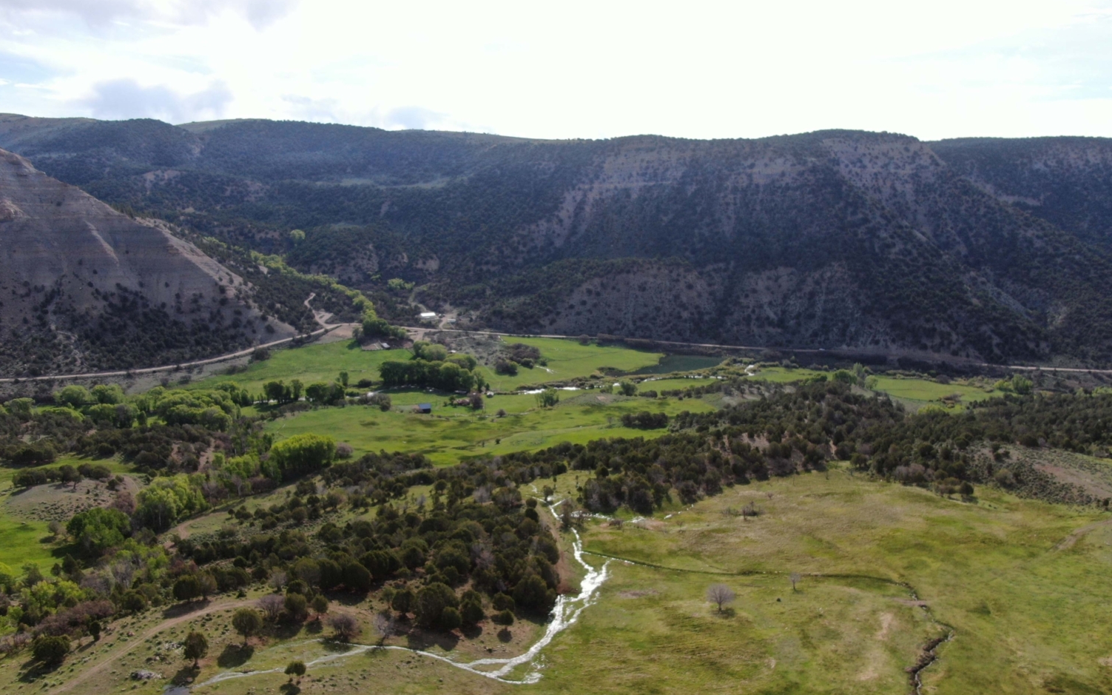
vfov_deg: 47.5
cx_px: 562
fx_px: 788
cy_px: 391
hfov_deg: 70.4
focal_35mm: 26
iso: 100
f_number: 2.8
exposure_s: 1/1000
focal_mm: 4.39
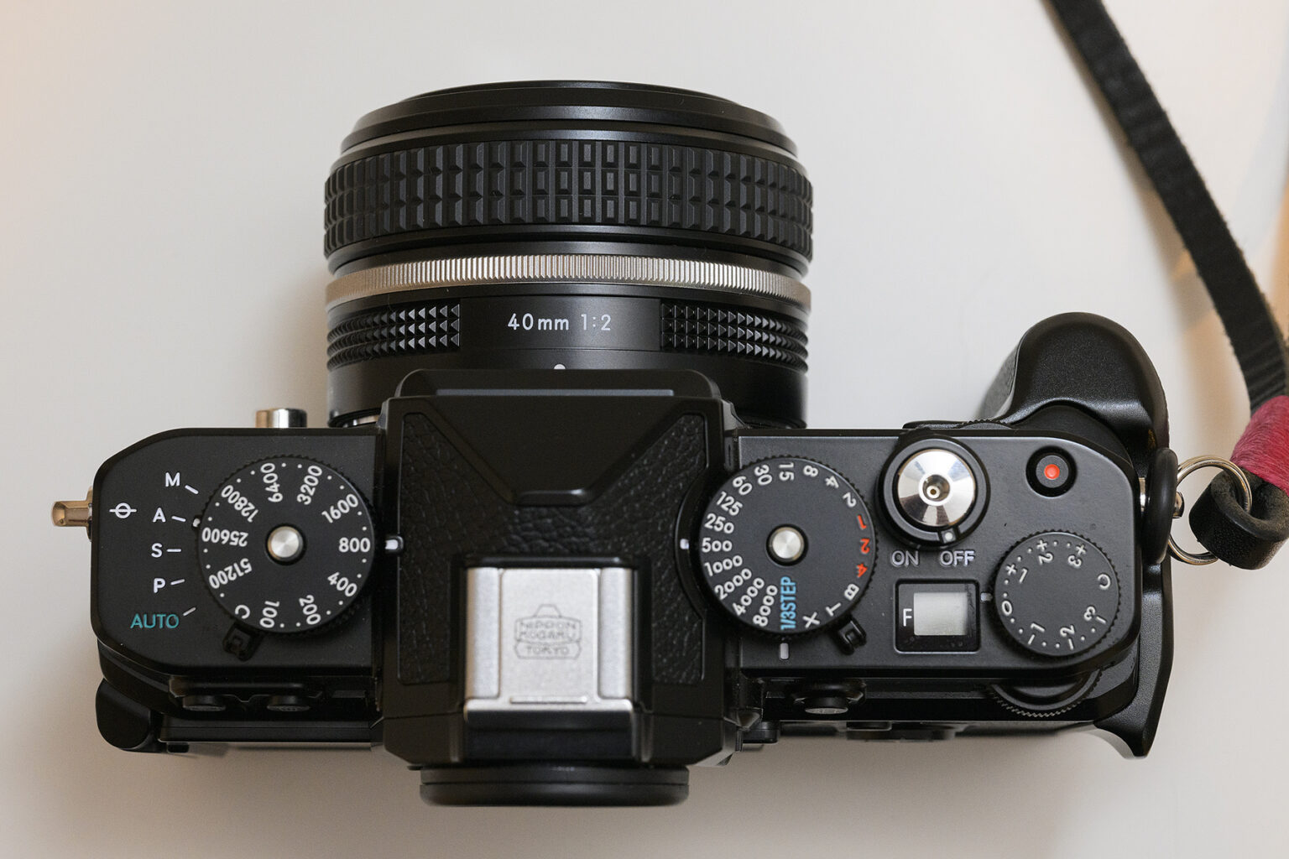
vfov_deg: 20.9
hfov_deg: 31.0
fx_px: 2327
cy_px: 430
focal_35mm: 65
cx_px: 644
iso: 800
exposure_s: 1/40
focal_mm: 65
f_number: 8
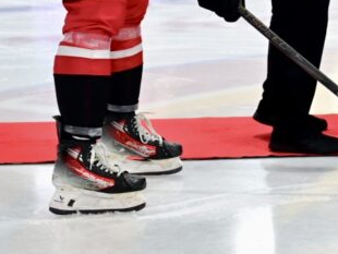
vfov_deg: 10.0
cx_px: 551
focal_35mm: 146
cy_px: -69
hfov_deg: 12.6
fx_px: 1427
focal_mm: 46
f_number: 4
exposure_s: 1/160
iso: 1250
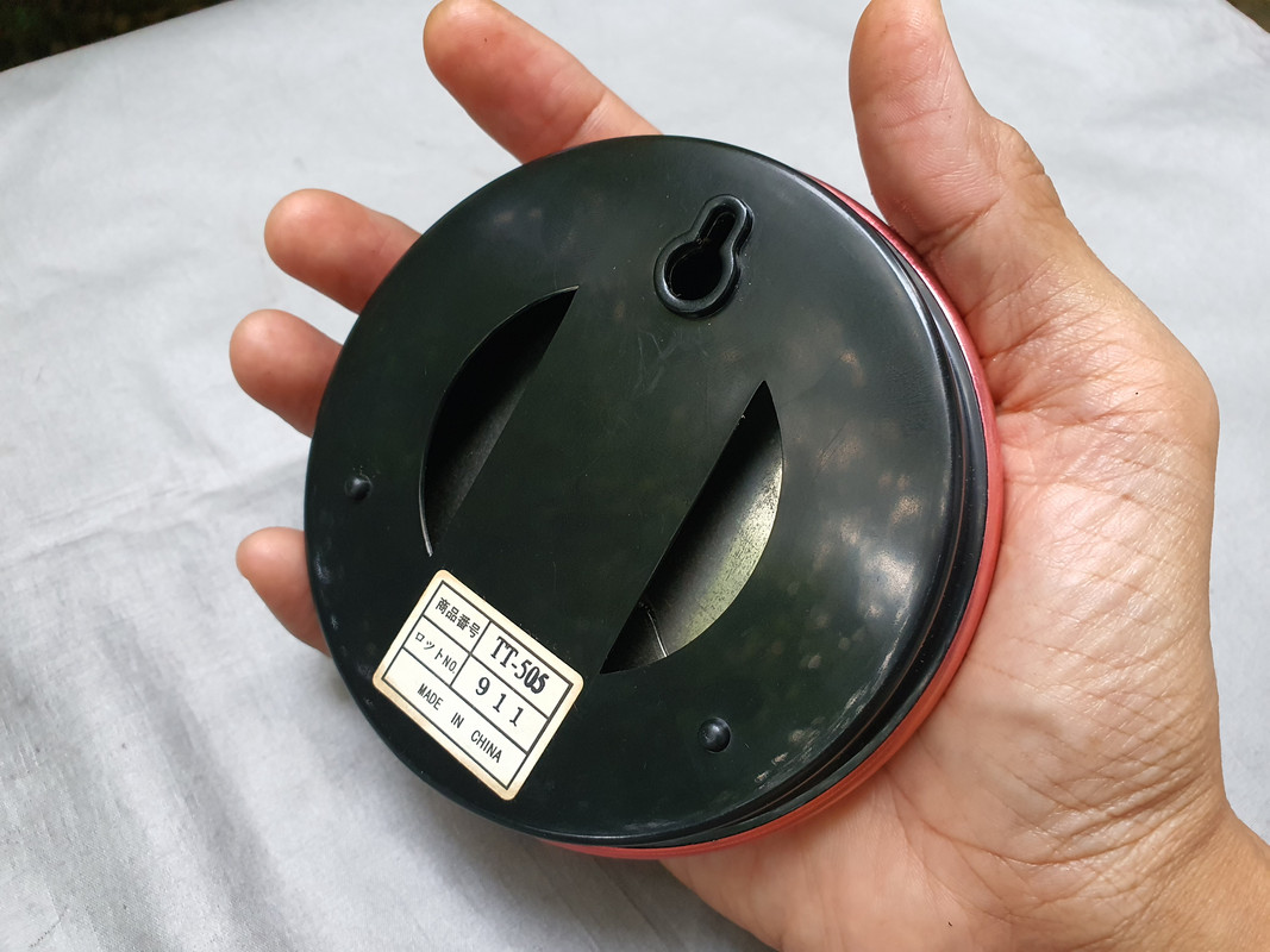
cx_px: 635
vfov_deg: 53.1
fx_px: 954
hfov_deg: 67.3
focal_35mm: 26
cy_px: 476
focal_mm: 4.3
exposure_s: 1/50
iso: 500
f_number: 2.4
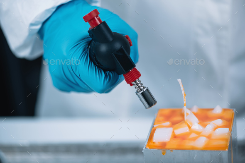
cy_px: 82
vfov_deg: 13.1
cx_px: 122
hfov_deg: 19.4
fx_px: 715
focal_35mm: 105
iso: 100
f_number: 3.5
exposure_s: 1/200
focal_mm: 105
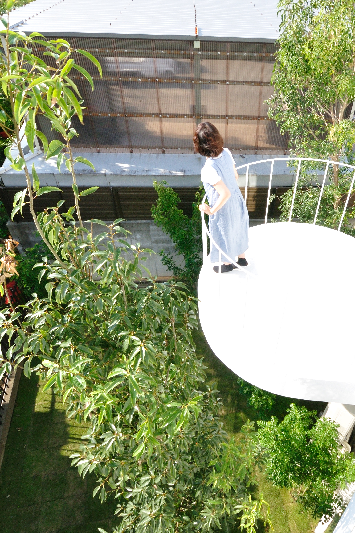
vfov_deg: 76.1
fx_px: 340
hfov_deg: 53.6
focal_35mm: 23
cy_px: 266
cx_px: 246
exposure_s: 1/320
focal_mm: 10
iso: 200
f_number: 9
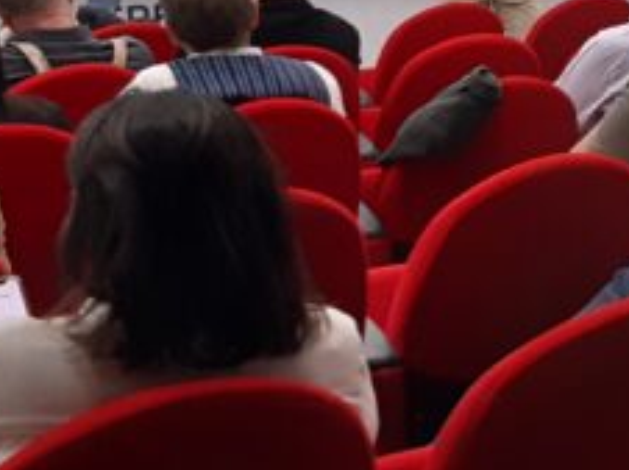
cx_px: 760
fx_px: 2142
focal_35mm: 118
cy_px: 97
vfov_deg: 12.5
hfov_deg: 16.0
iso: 160
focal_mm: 3.92
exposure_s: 1/50
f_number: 1.7
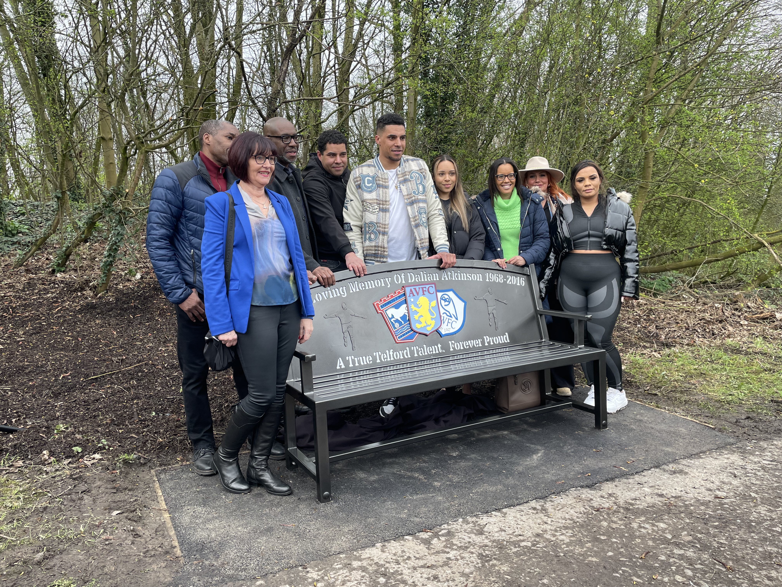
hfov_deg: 67.3
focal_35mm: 26
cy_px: 294
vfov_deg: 53.1
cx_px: 391
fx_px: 587
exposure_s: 1/339
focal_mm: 4.2
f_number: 1.6
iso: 32
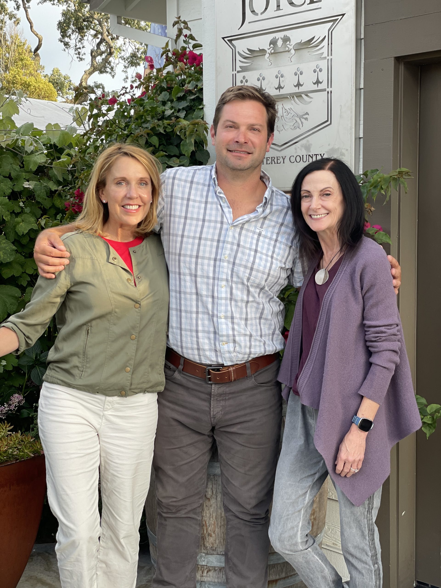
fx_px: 883
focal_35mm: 52
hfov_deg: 28.0
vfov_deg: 36.8
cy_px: 294
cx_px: 220
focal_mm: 6
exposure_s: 1/122
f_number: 2
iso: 25
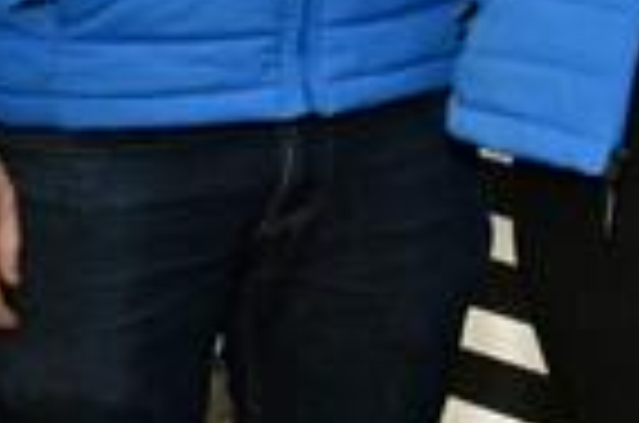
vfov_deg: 7.2
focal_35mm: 183
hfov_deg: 10.7
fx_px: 3241
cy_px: -457
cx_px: 1044
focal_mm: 37
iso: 4000
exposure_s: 1/160
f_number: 5.6
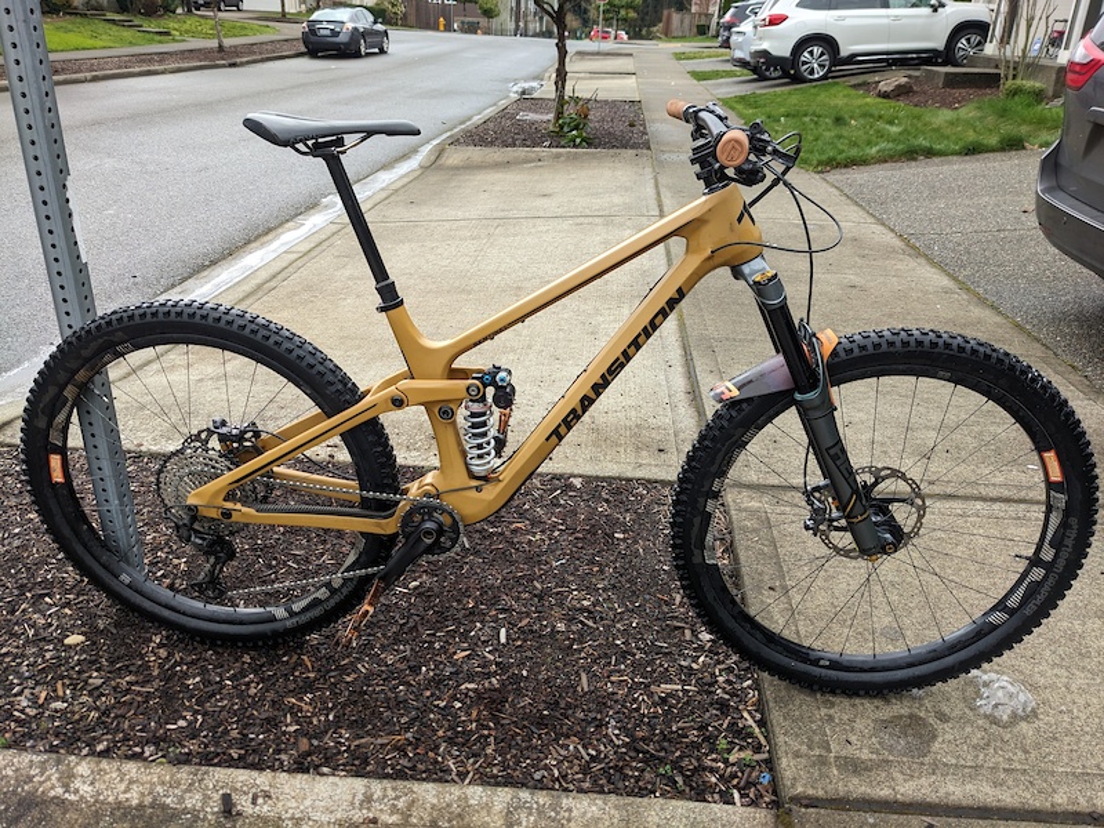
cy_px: 414
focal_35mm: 27
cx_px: 552
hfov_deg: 65.3
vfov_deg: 51.4
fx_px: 861
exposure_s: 1/419
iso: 45
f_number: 1.73
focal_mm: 4.38
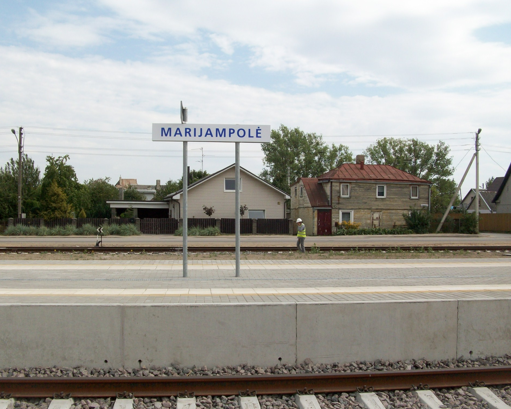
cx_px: 235
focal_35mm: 36
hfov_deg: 50.2
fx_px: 544
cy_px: 203
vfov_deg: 41.1
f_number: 5.5
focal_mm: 5.7
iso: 64
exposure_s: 1/361
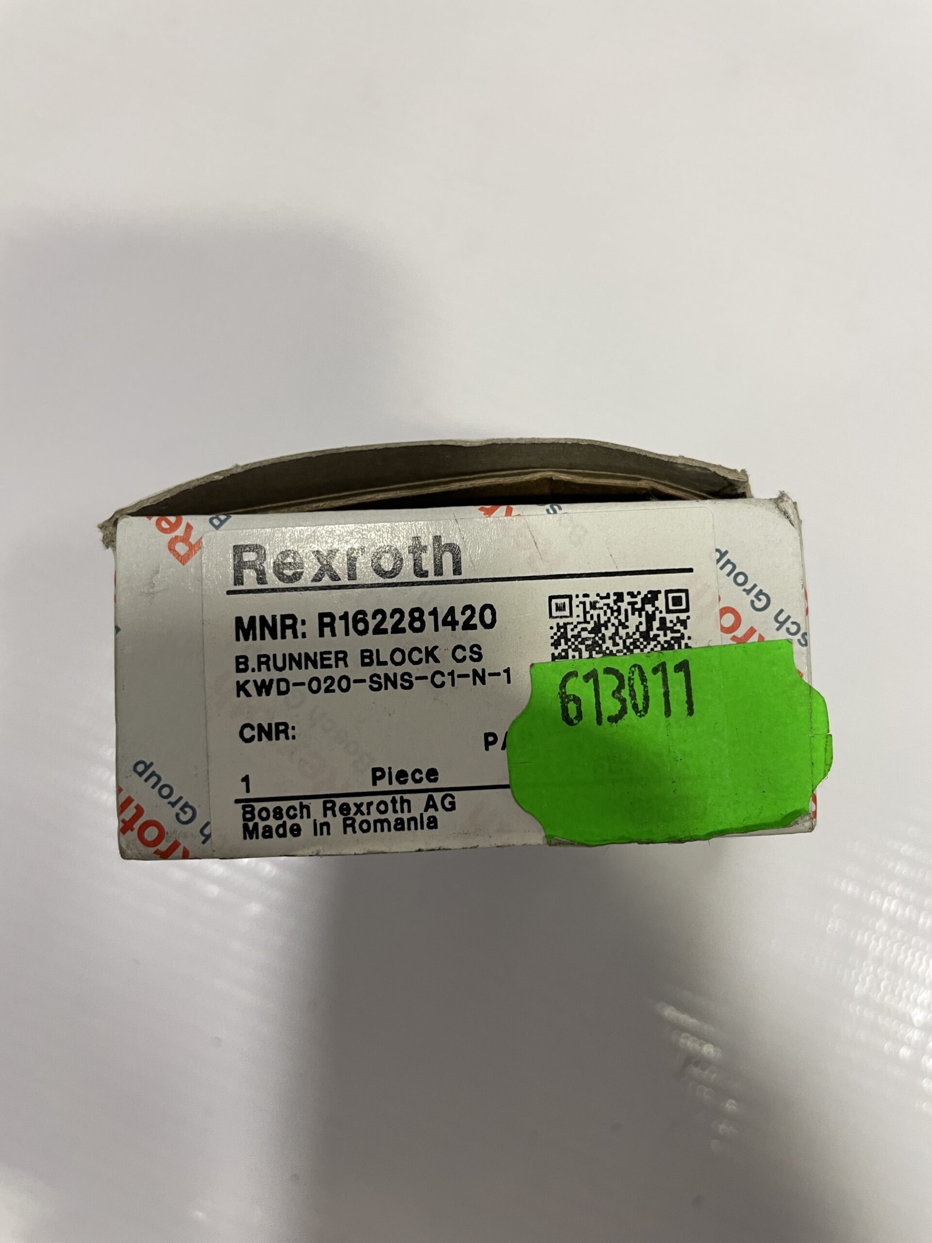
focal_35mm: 26
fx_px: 933
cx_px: 466
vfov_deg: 67.3
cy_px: 622
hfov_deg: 53.1
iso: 80
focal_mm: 4.2
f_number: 1.6
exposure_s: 1/60
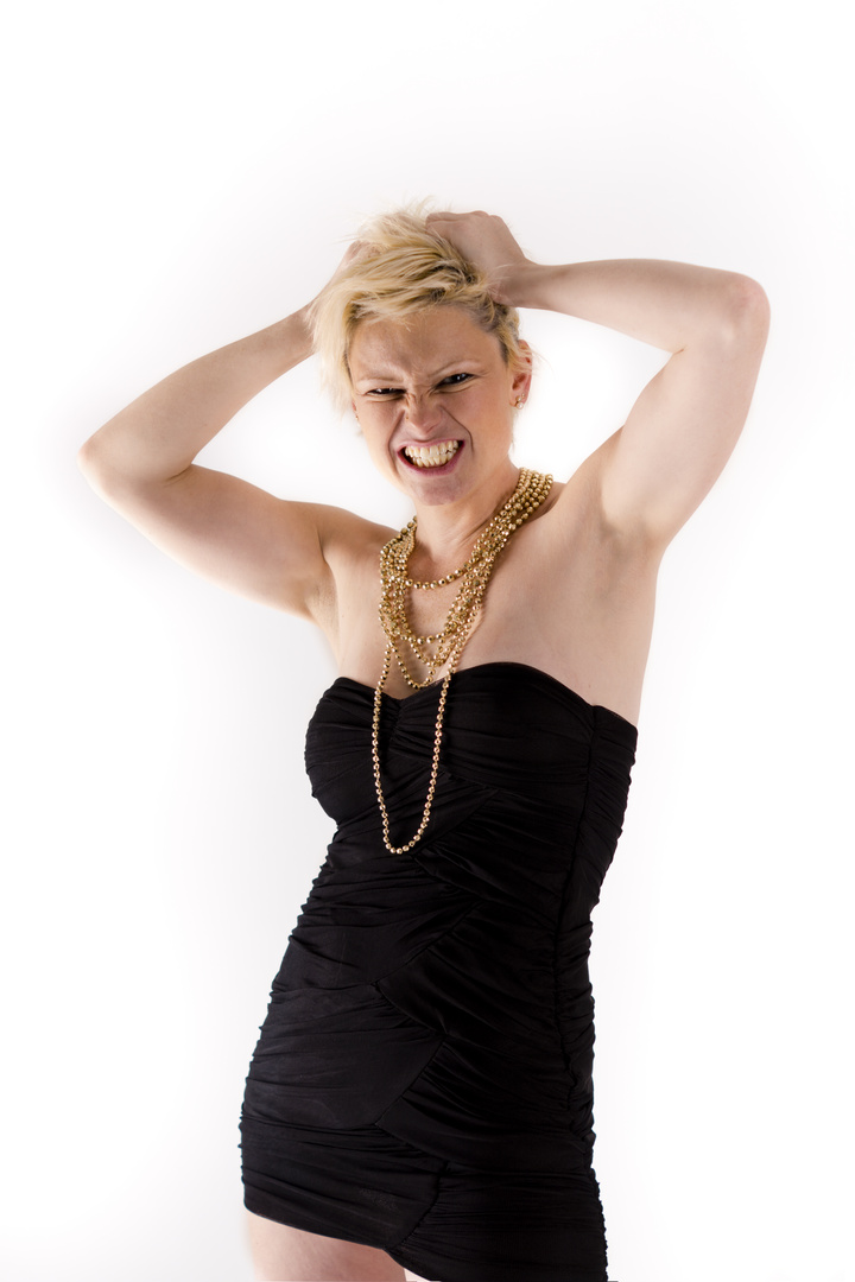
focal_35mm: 75
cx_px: 428
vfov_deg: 27.0
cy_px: 641
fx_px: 2672
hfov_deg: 18.2
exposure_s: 1/200
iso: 50
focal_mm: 50
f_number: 2.8
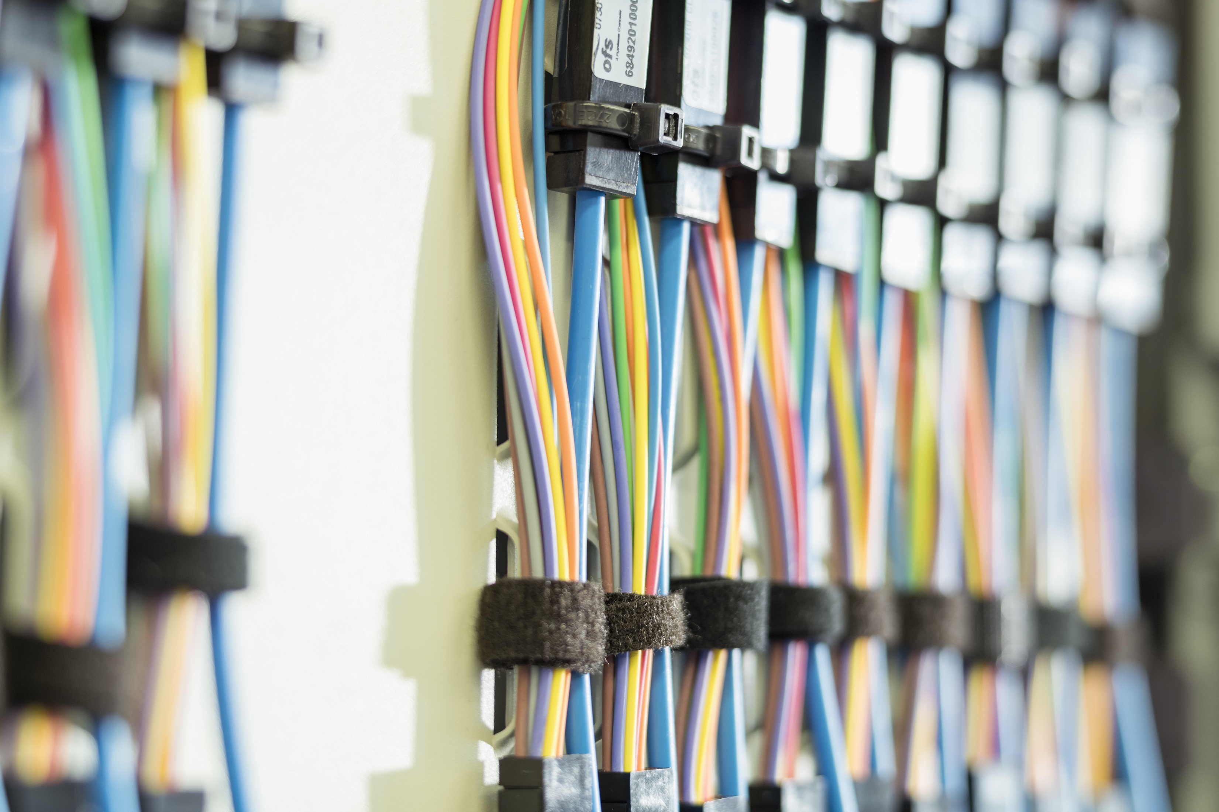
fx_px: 2878
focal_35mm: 85
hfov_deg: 23.9
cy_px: 406
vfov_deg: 16.1
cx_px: 610
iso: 320
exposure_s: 1/40
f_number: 2.8
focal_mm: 85
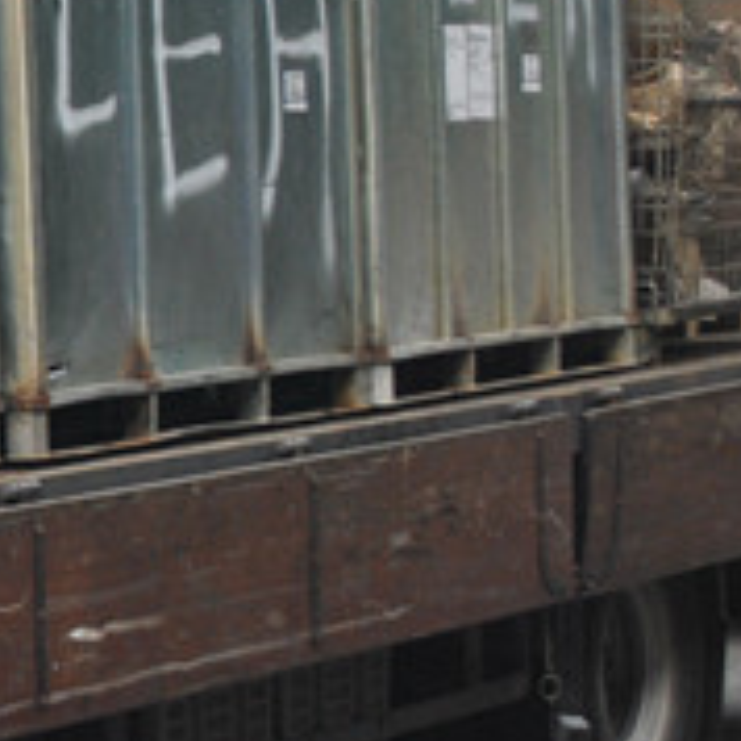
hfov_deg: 8.4
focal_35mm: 195
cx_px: -816
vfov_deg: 9.0
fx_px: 4723
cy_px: 252
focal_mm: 34
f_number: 5
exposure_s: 1/100
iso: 200
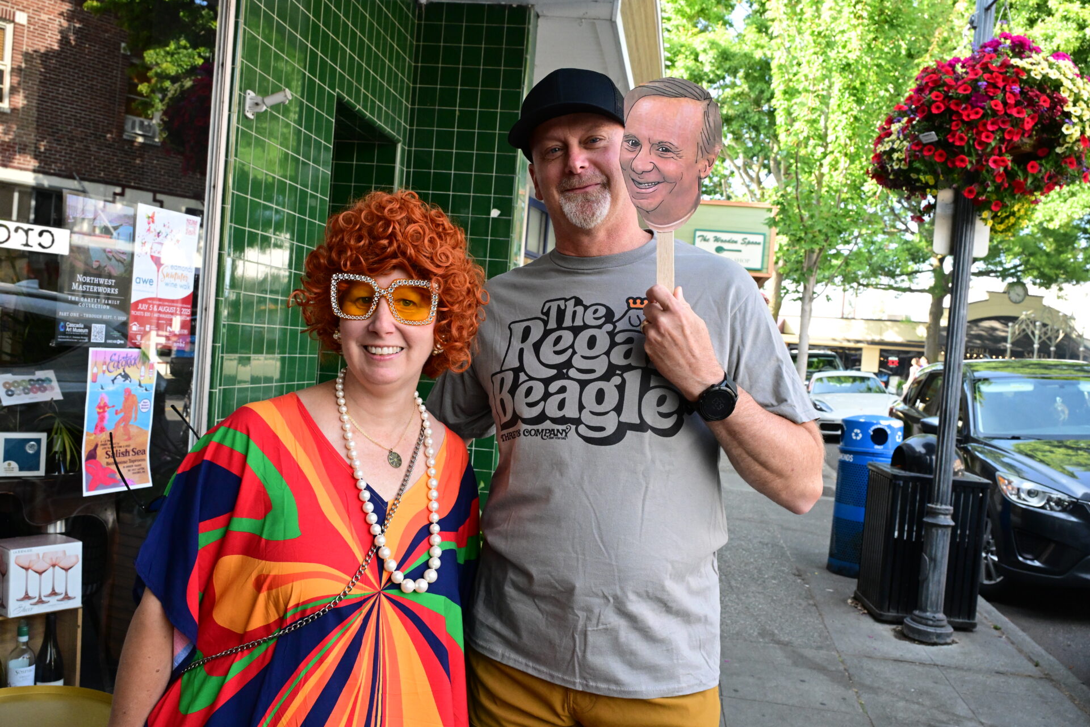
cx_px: 545
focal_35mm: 34
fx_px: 1045
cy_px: 364
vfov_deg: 38.4
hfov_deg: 55.1
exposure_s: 1/400
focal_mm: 34.5
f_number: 10
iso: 4000
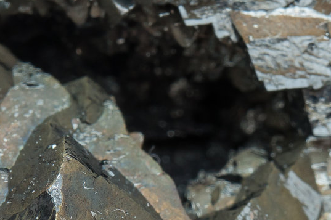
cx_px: 186
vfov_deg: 5.1
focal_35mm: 268
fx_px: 2462
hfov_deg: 7.7
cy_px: 265
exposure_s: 2.5
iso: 250
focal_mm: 60
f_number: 25
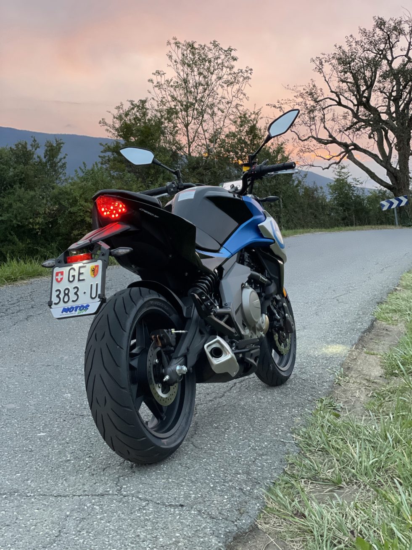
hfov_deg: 28.0
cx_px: 206
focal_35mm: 52
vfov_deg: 36.8
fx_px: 825
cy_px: 275
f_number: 2
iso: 250
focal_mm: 6
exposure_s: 1/80
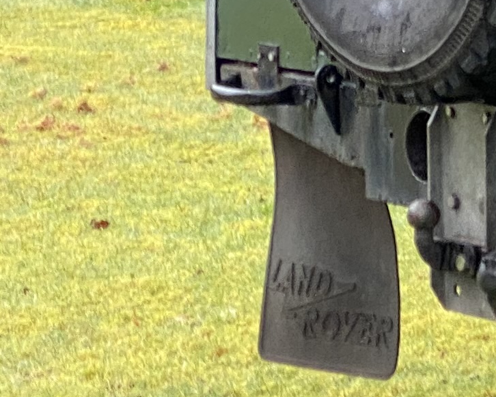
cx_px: 1103
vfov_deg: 5.4
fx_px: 4140
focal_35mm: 282
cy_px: -233
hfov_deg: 6.6
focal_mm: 6
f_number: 2
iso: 40
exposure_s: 1/121
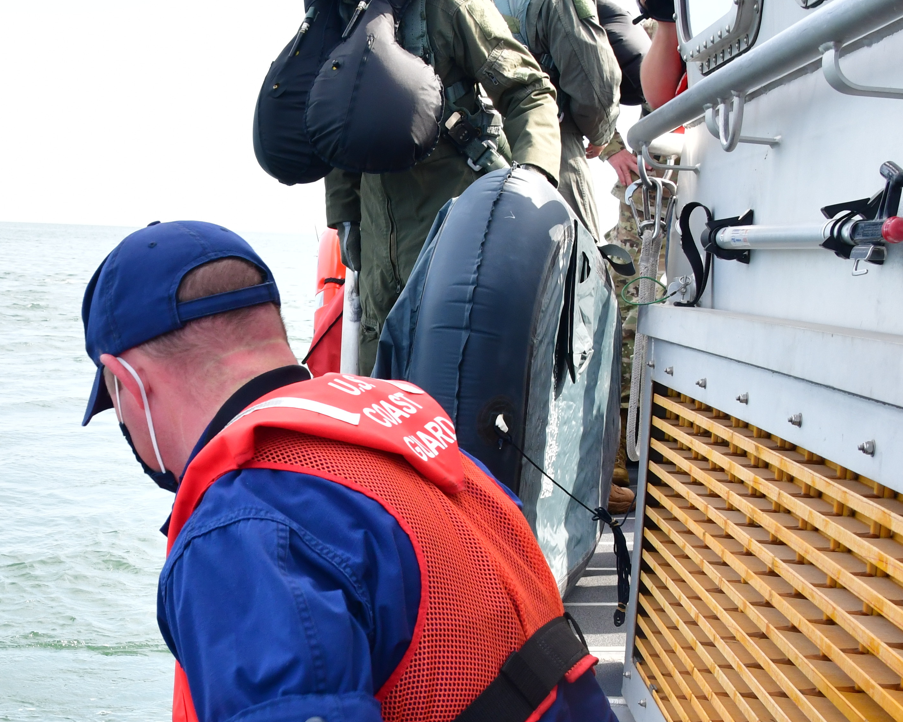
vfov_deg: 23.6
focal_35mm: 64
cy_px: 555
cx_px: 135
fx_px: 1710
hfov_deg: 28.7
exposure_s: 1/320
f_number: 9
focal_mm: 24
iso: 640
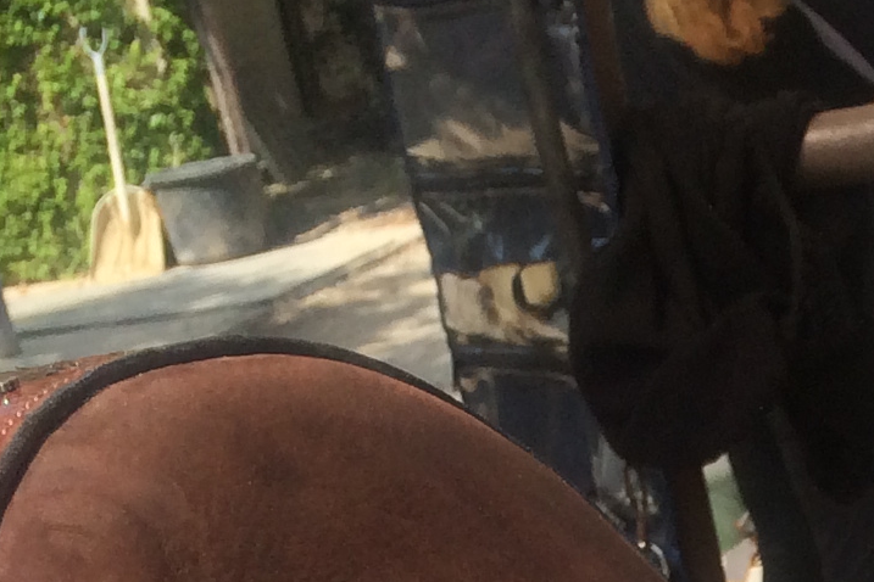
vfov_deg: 8.7
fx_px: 3447
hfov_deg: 14.0
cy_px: 1455
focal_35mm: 142
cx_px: 1087
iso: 32
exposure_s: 1/1109
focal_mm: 4.12
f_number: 2.2
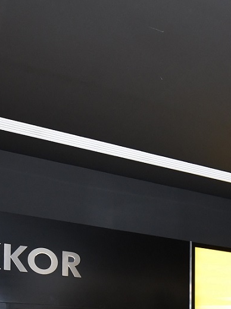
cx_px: 308
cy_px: 372
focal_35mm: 58
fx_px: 516
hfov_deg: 22.3
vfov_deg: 28.8
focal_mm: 15
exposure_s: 1/125
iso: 1250
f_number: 8
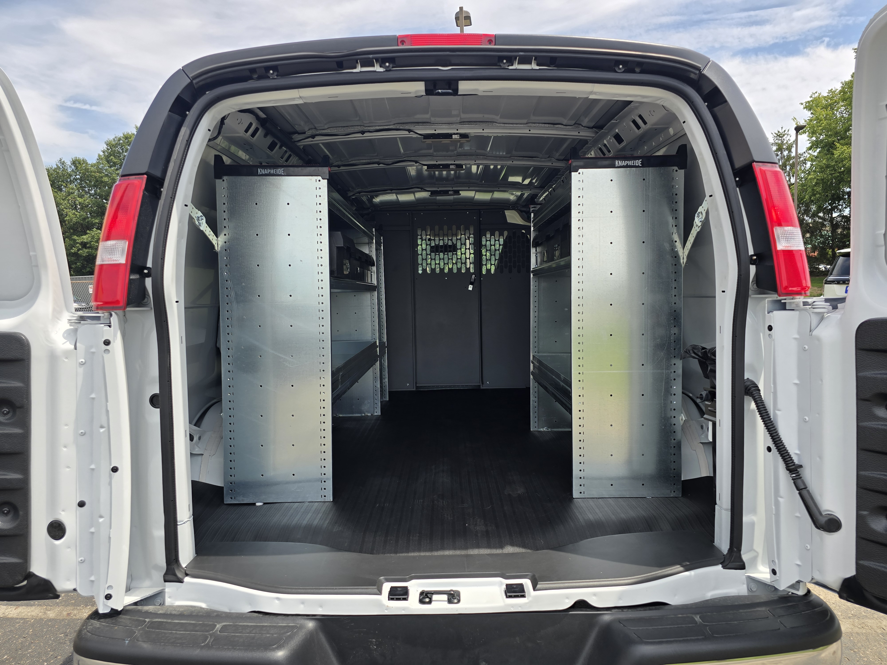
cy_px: 332
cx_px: 444
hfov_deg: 73.9
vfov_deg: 58.9
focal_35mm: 23
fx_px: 589
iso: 12
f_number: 1.7
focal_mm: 6.3
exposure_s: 1/474
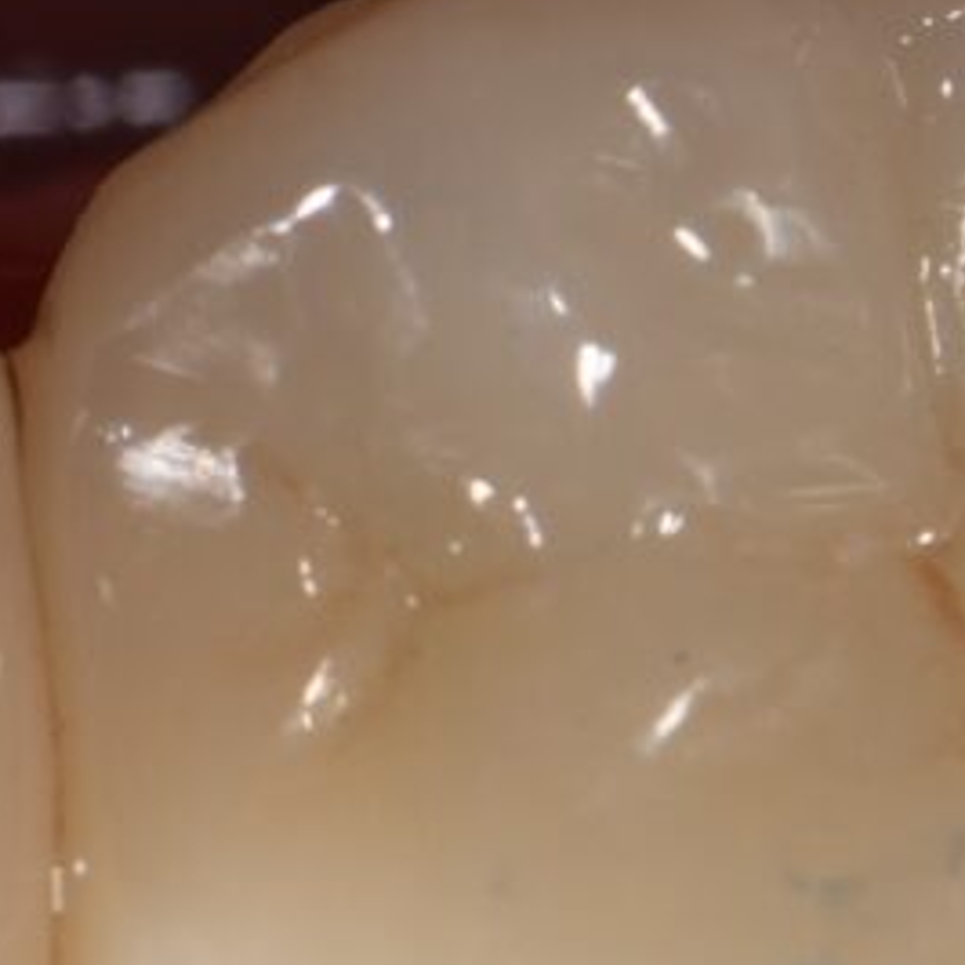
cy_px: 842
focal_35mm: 513
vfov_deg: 3.4
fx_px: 16180
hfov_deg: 3.4
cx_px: 268
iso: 200
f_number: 32
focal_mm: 105
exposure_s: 1/160
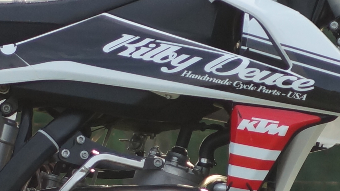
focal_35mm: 1136
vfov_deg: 1.1
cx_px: 89
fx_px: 10243
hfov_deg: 1.9
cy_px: 228
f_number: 5.6
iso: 400
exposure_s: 1/400
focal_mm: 150
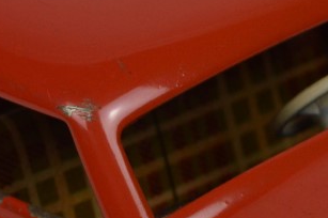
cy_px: 367
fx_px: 1875
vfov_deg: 6.5
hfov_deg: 10.0
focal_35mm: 206
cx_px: 238
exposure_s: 1/125
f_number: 5.6
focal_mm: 26
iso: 400
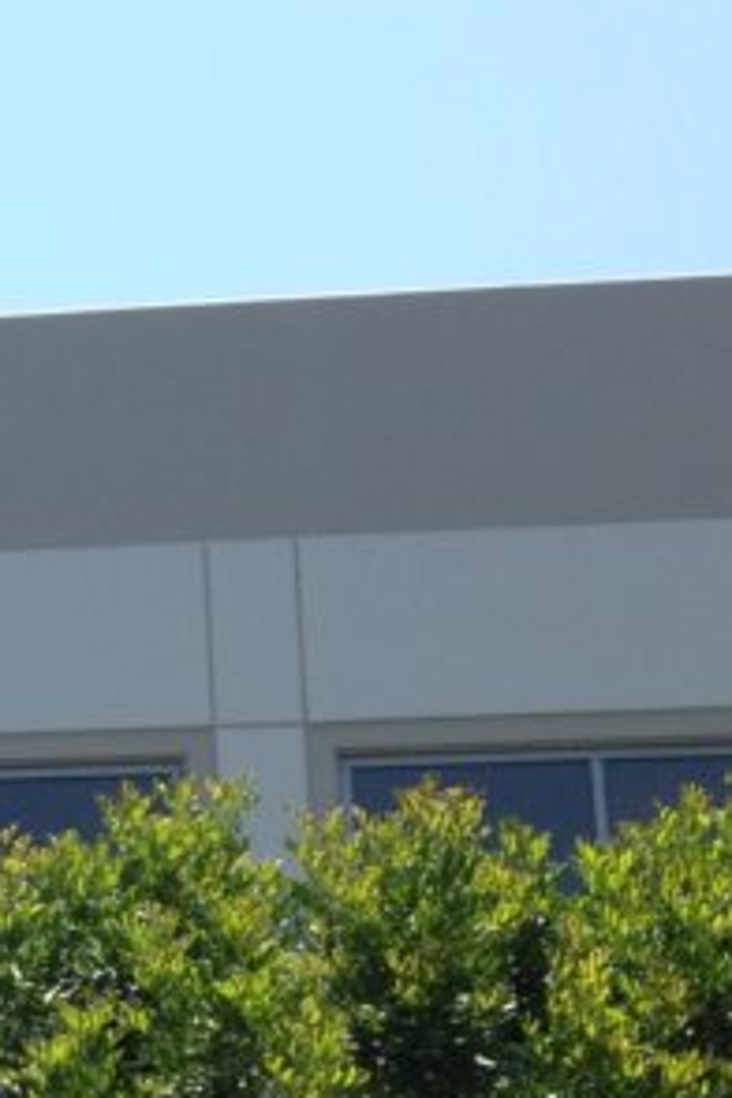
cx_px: -825
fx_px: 3782
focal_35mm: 124
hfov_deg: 10.1
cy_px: 1120
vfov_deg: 16.2
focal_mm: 4.28
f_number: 2.4
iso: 50
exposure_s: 1/876
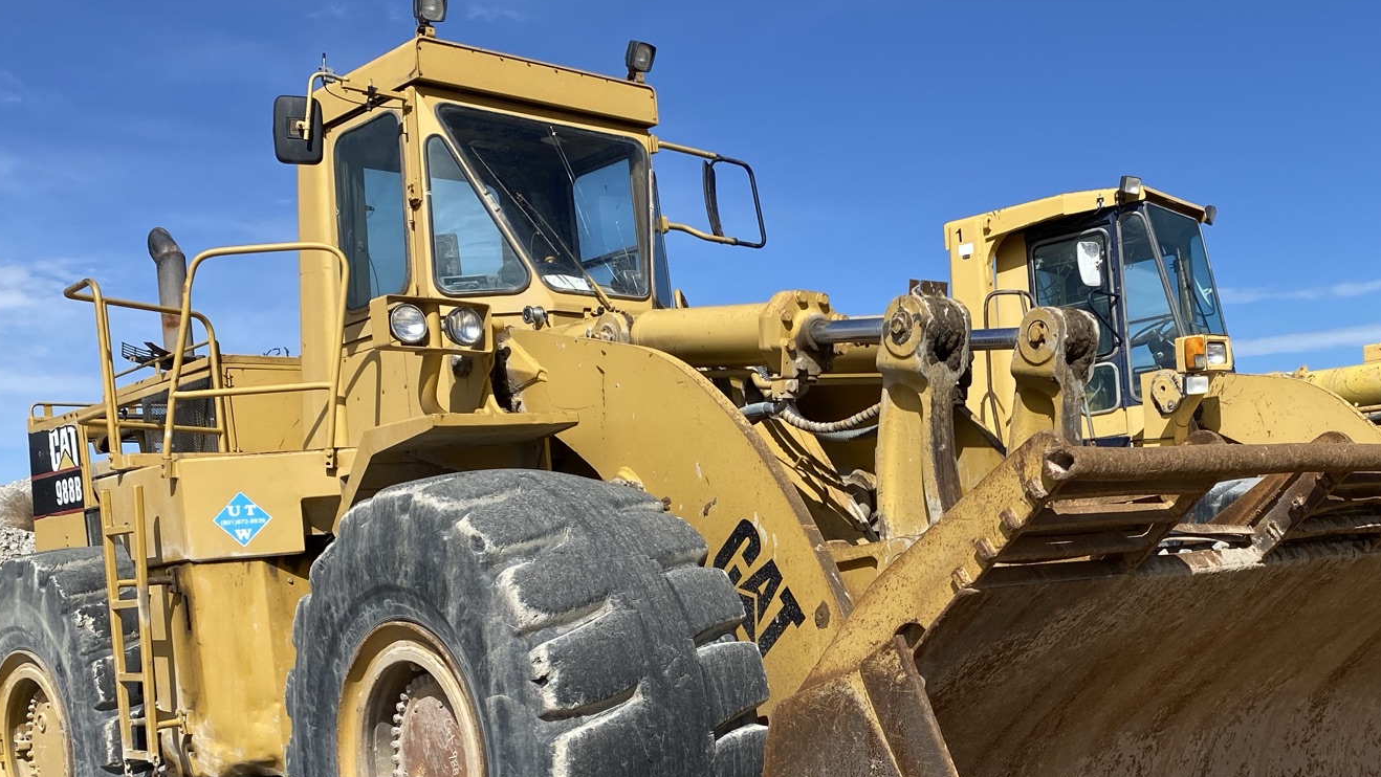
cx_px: 909
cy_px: 622
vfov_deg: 26.6
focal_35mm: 44
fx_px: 1612
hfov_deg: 45.7
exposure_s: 1/3731
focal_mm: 4.25
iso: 32
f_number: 1.8
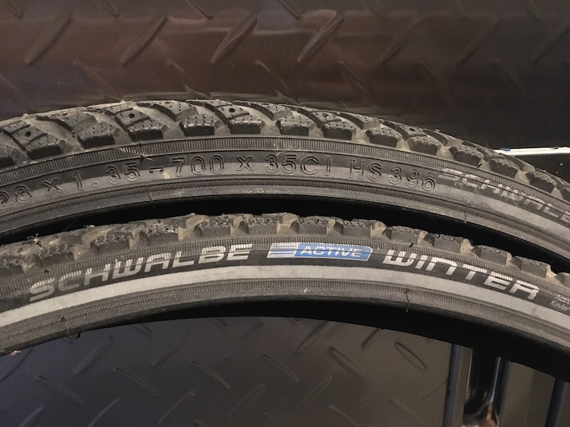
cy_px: 214
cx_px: 285
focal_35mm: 29
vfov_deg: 48.2
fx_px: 478
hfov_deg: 61.7
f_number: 2.2
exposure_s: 1/15
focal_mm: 4.15
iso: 320
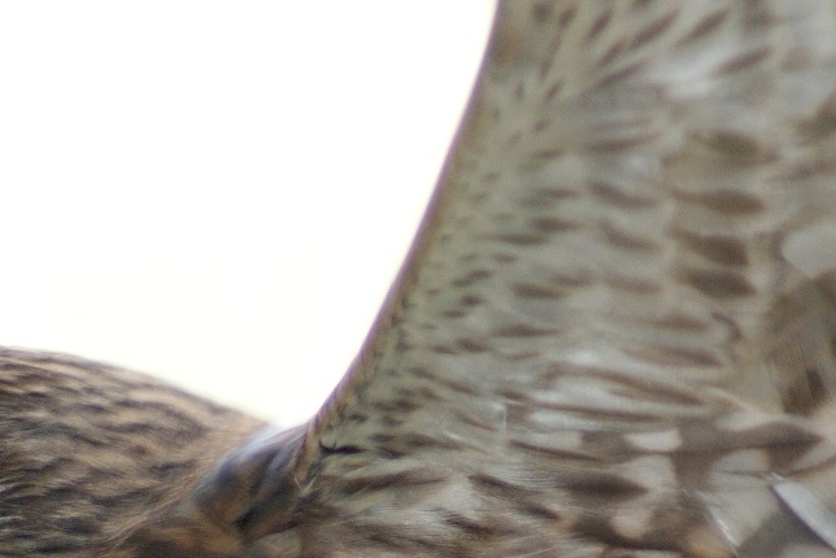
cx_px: 108
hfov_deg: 2.2
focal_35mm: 954
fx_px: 22163
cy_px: 590
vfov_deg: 1.4
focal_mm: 300
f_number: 5.6
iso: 200
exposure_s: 1/125
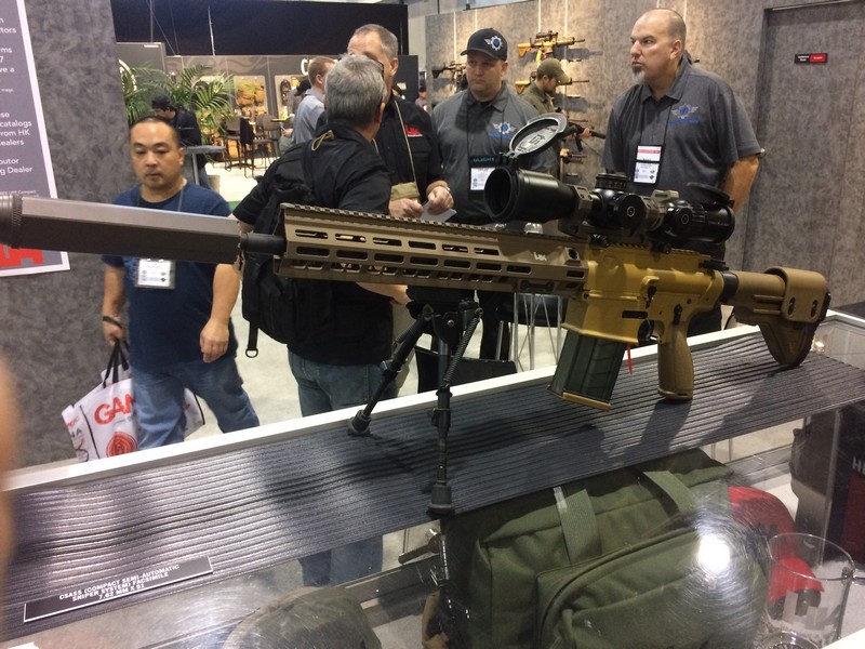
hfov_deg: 61.7
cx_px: 432
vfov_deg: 48.2
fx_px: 725
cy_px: 324
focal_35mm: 29
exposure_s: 1/30
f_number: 2.2
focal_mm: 4.15
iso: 250
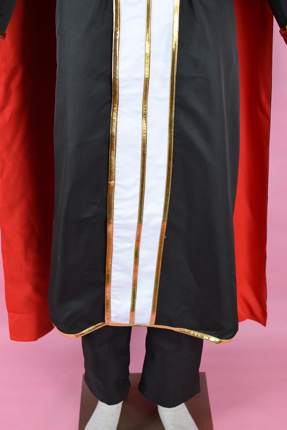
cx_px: 144
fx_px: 640
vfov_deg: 37.2
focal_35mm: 54
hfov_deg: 25.3
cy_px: 213
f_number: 4
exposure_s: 1/60
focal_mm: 35
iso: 100
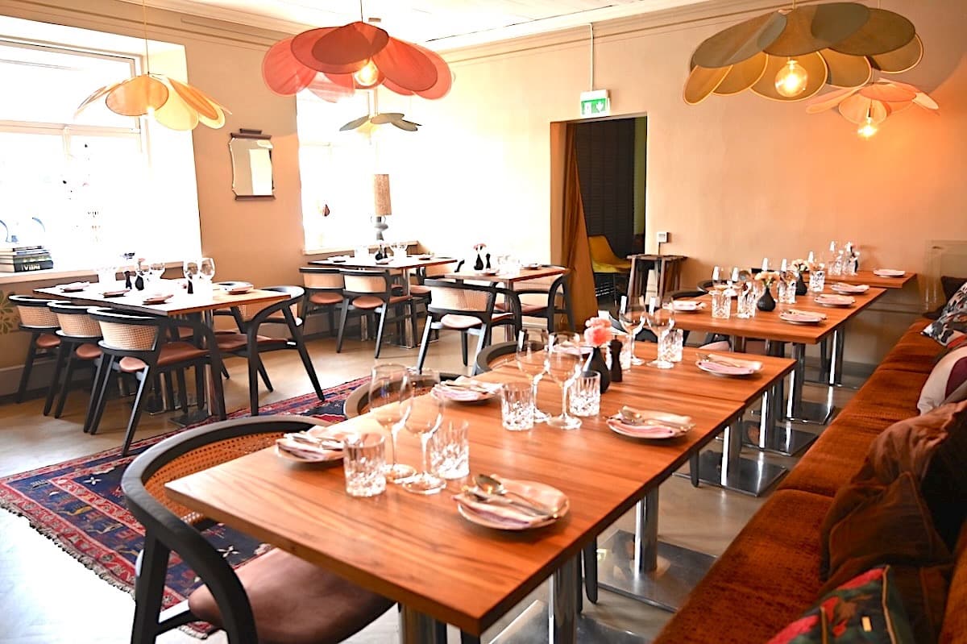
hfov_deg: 73.8
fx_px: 644
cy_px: 322
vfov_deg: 53.1
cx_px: 484
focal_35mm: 24
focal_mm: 24
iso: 400
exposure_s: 1/20
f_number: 4
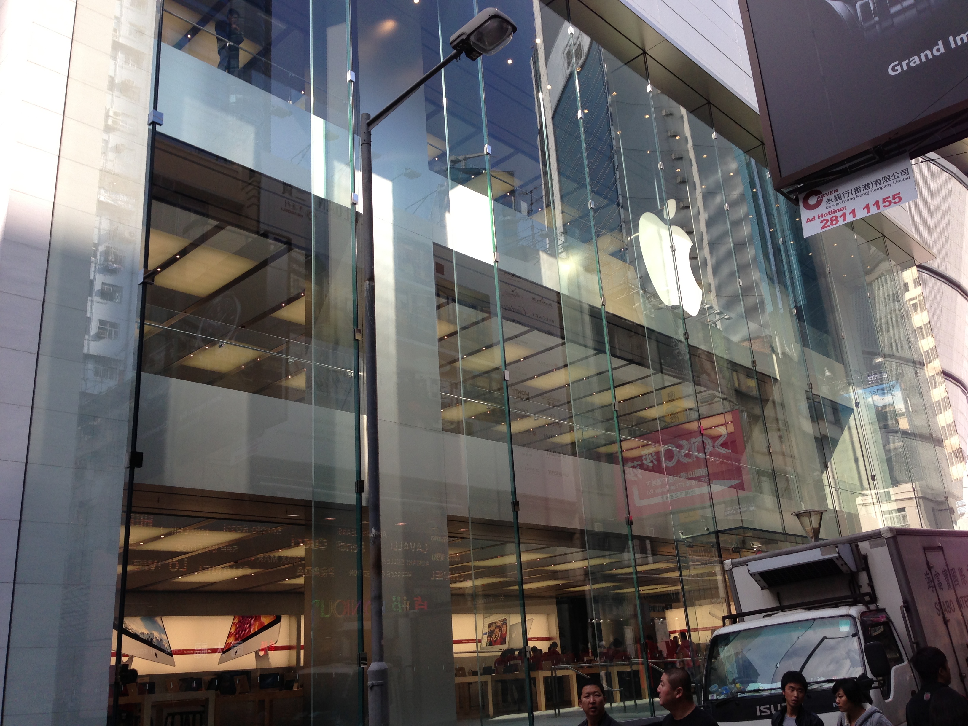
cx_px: 484
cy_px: 363
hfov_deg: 55.4
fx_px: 923
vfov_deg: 42.9
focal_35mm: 33
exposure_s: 1/577
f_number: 2.4
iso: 50
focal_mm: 4.13
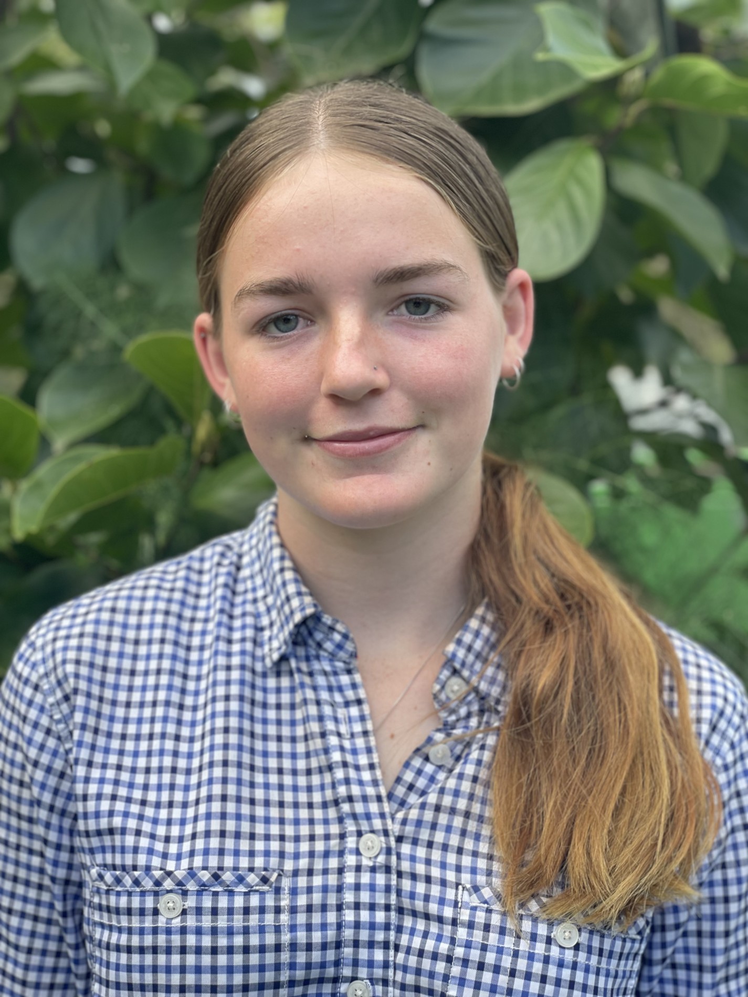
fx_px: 1498
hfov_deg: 28.0
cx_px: 374
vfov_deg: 36.8
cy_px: 498
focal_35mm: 52
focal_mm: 6
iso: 25
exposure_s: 1/159
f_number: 2
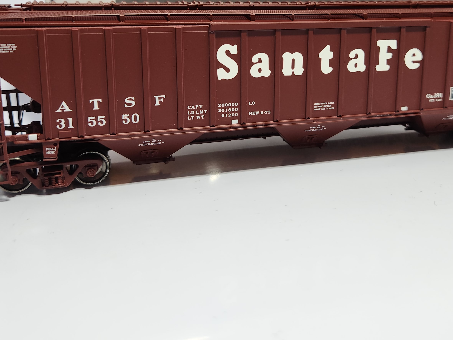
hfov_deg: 47.7
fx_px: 510
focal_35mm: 39
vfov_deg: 36.0
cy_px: 87
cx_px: 261
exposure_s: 1/180
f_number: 1.8
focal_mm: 5.4
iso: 125
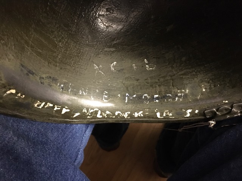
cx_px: 121
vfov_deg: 48.2
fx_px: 203
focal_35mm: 29
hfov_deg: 61.7
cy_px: 90
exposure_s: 1/17
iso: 640
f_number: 2.2
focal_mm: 4.15
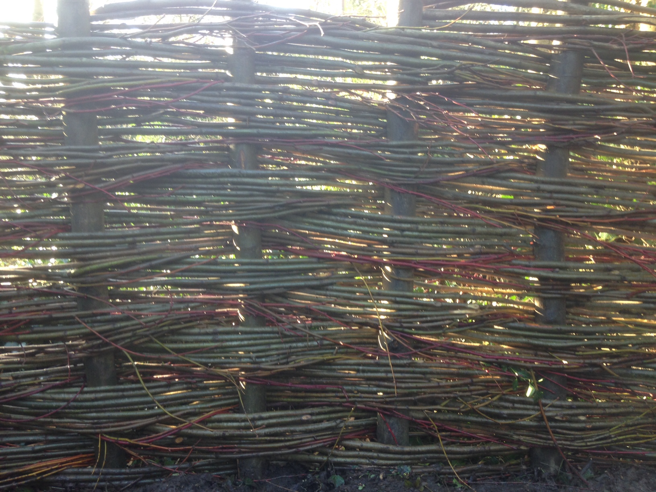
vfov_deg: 42.9
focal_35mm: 33
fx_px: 625
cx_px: 328
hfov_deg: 55.4
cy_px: 246
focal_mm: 4.12
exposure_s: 1/40
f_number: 2.4
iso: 50
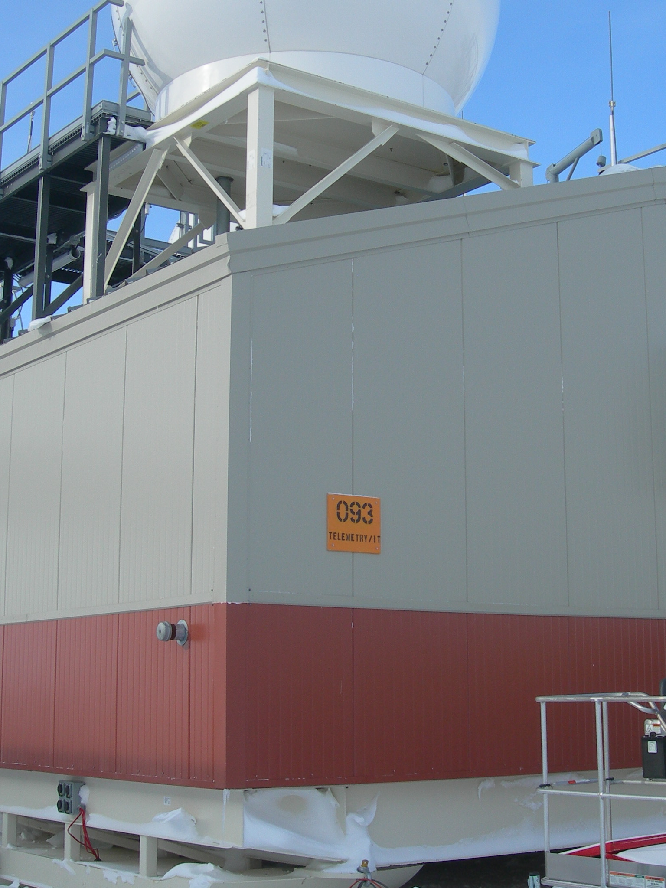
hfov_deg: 25.6
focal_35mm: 57
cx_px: 392
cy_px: 403
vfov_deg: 33.8
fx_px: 1462
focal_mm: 7.8
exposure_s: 1/508
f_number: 4.8
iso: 50
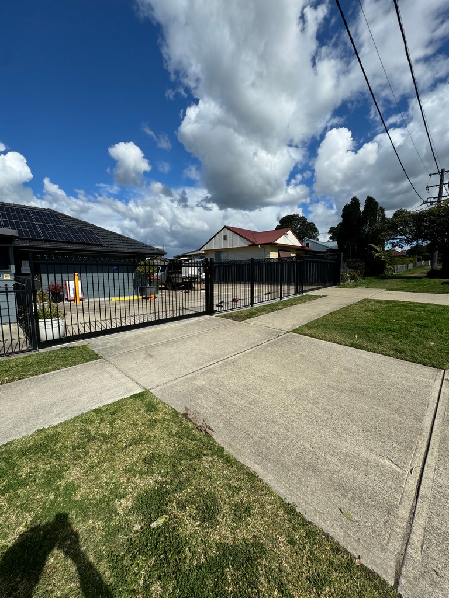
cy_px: 299
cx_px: 224
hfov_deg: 85.7
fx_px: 242
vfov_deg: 102.1
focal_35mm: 14
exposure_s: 1/3390
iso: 50
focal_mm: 2.22
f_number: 2.2
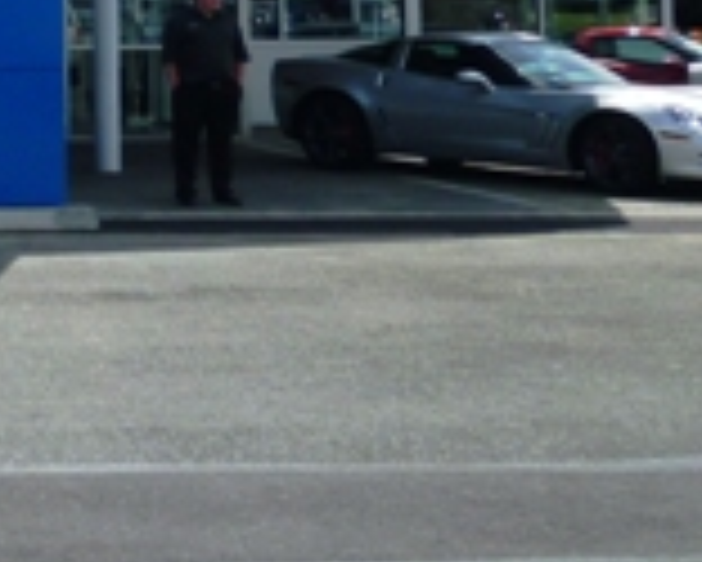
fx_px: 2412
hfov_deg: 14.6
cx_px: -540
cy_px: -198
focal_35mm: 116
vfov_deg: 12.8
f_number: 4
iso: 80
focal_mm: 5.2
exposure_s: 1/640
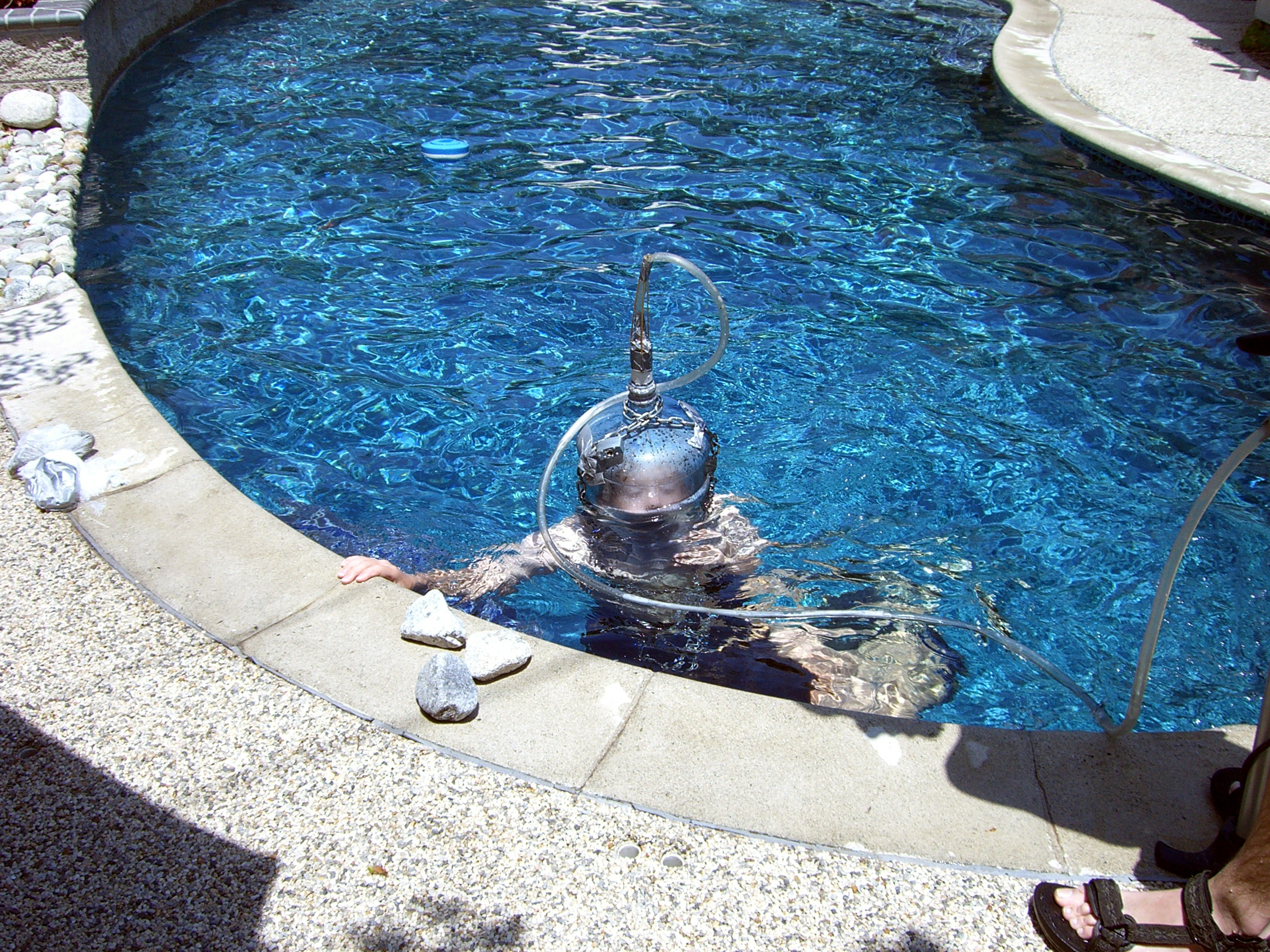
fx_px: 1394
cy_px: 476
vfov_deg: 37.7
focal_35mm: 38
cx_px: 635
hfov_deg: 49.0
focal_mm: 6.2
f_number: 4.3
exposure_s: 1/400
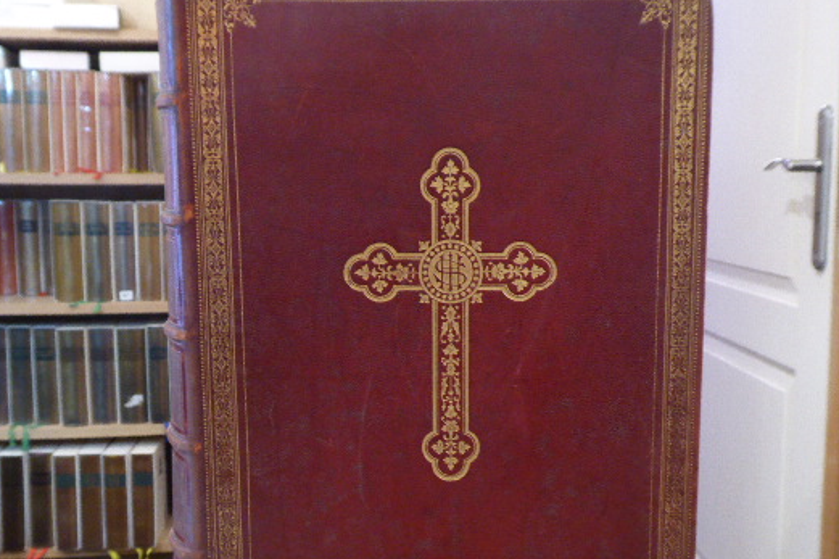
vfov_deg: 29.2
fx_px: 1072
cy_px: 327
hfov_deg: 42.7
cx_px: 440
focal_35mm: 46
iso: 400
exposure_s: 1/5
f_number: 3.7
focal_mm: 6.3
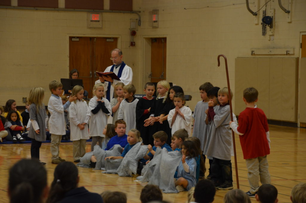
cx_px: 153
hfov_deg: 14.9
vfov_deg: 9.9
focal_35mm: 138
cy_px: 102
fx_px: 1170
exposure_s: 1/125
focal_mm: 92
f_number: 5.6
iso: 900
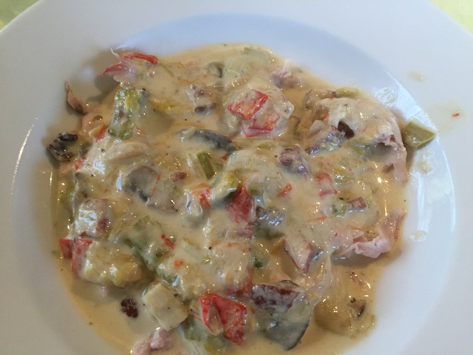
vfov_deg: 48.2
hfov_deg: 61.7
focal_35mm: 29
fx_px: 396
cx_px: 236
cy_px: 178
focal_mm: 4.15
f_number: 2.2
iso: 250
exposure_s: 1/20
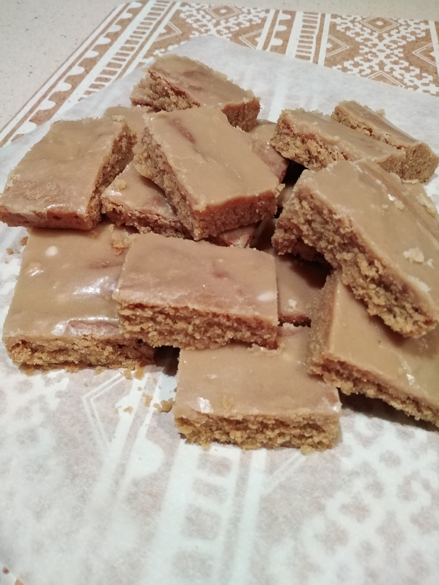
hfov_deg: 53.1
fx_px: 440
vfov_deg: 67.3
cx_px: 220
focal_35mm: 26
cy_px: 292
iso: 437
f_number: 1.8
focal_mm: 3.6
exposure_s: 1/25
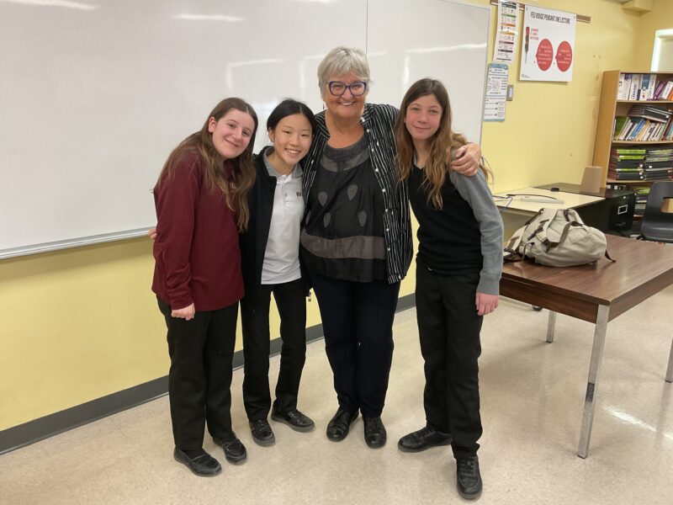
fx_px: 564
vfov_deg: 48.2
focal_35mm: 29
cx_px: 336
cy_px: 252
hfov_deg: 61.7
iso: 64
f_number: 1.8
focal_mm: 3
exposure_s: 1/60
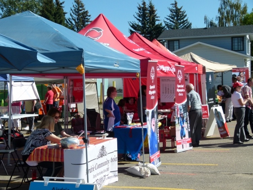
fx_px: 534
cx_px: 126
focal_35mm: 73
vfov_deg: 20.2
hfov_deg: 26.7
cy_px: 95
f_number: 4
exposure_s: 1/1000
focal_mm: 13.2
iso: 100
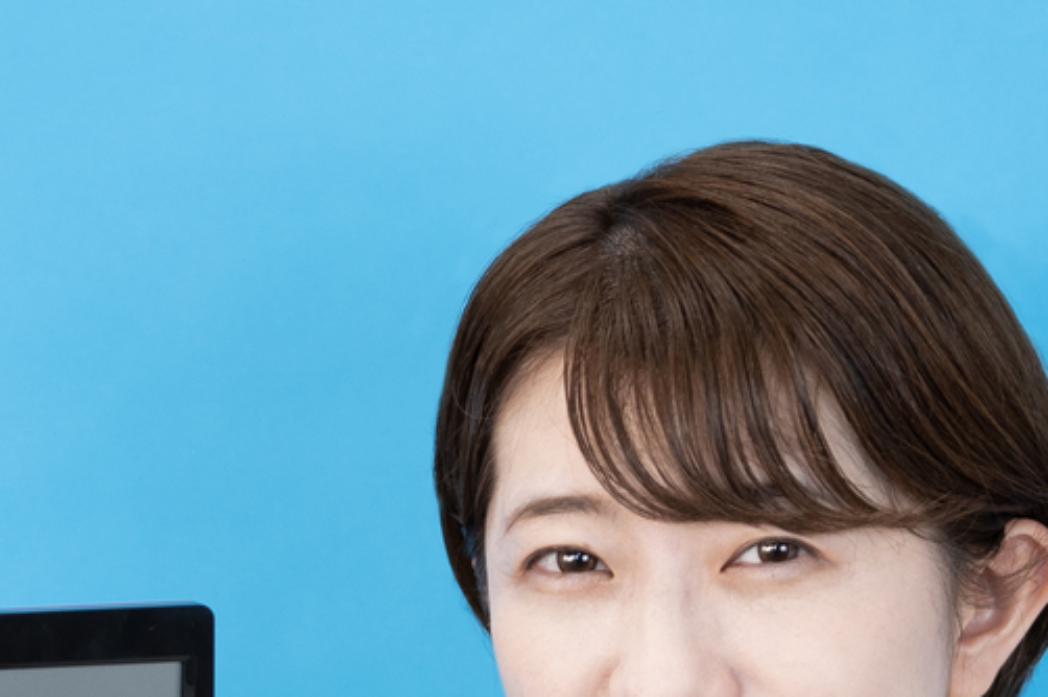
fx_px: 8349
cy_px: 1055
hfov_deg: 7.2
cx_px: 351
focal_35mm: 287
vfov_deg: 4.7
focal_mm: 72
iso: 250
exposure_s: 1/80
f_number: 2.8
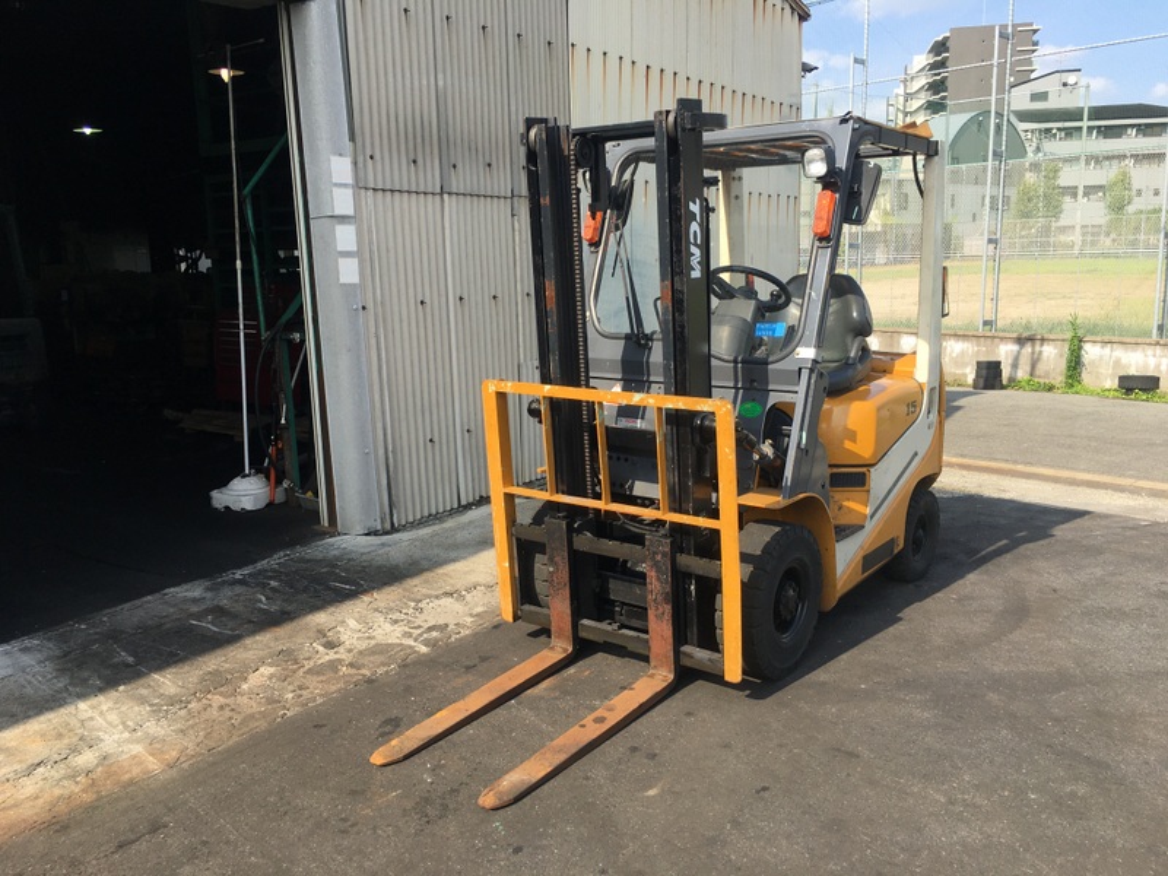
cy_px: 438
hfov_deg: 61.7
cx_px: 584
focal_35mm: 29
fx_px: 979
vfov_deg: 48.2
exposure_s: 1/777
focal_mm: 4.15
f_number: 2.2
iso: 25
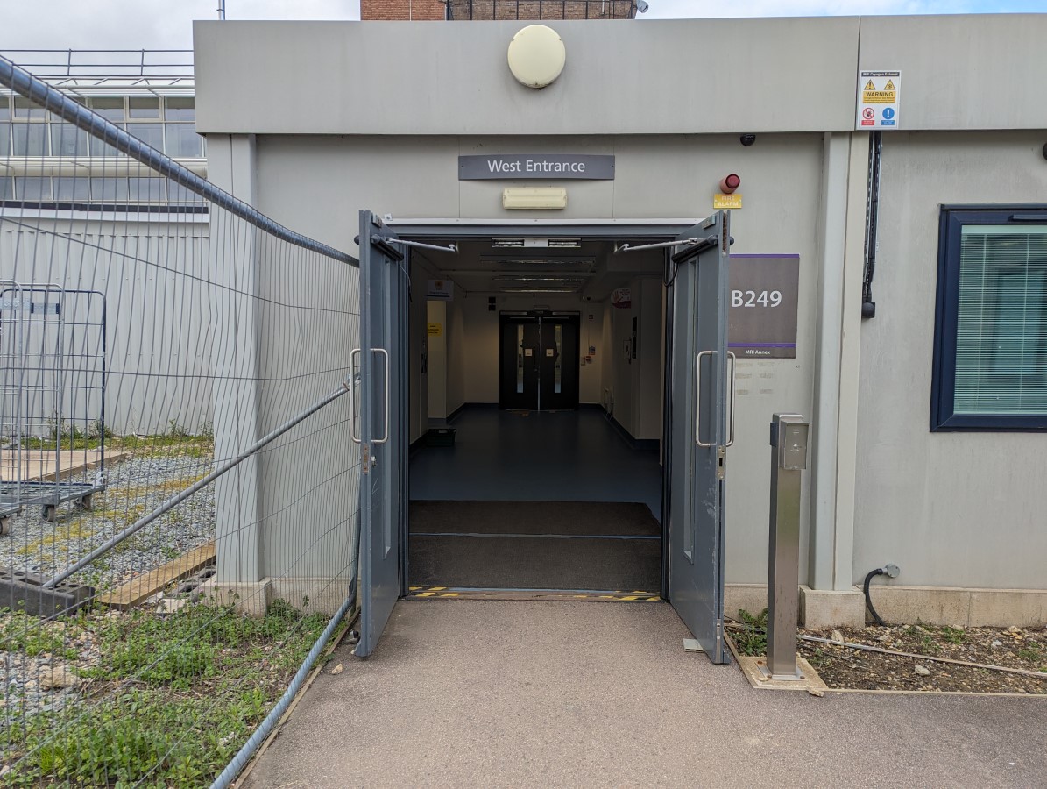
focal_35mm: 24
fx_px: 727
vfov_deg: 56.9
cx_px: 524
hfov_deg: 71.5
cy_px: 394
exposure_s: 1/851
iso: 45
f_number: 1.85
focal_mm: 6.81
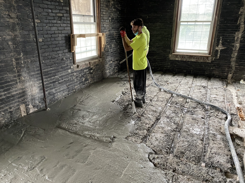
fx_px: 184
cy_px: 92
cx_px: 122
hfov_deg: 67.3
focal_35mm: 26
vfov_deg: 53.1
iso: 640
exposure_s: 1/30
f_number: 1.8
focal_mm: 4.25
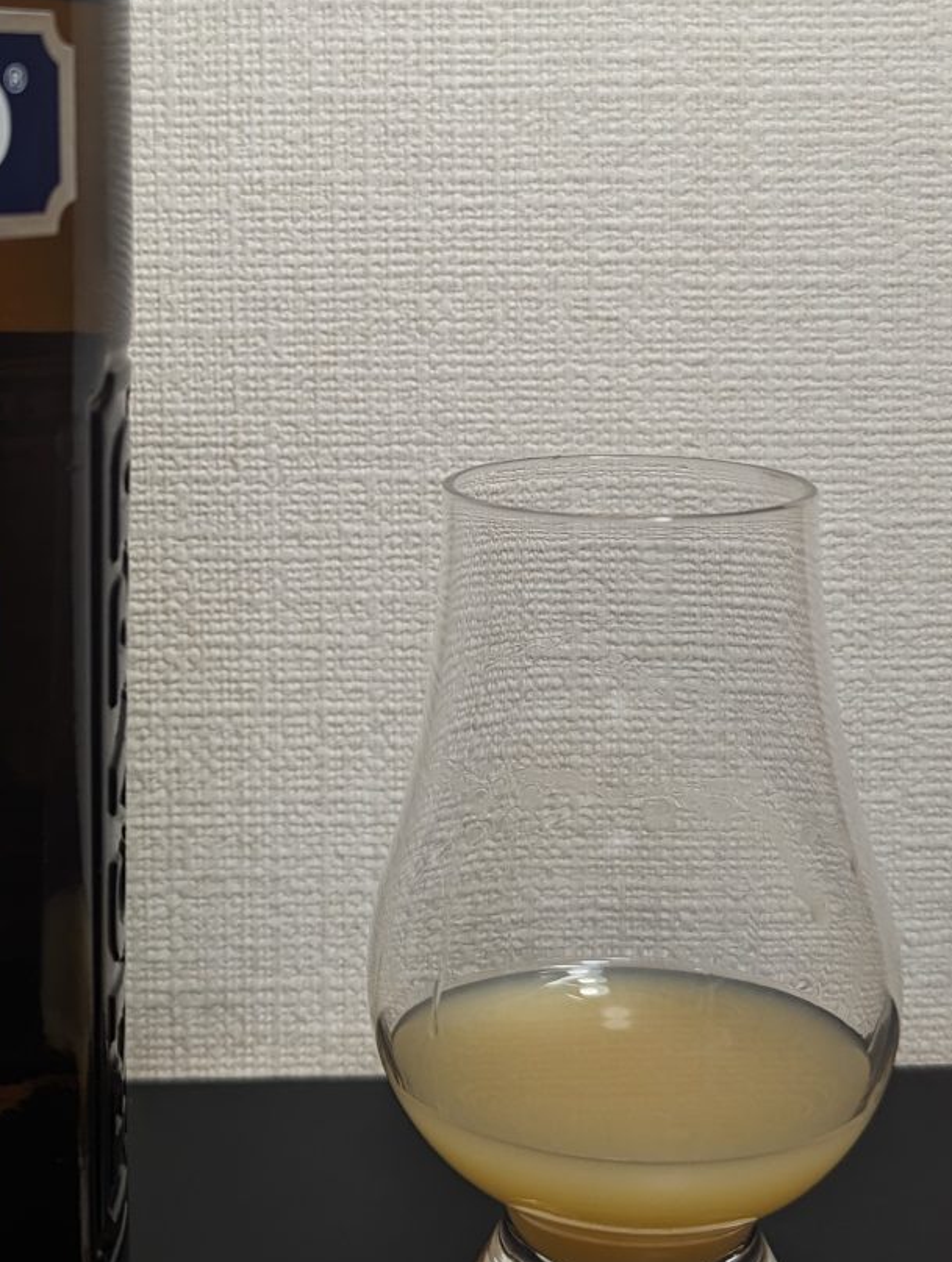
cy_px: 395
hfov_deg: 25.6
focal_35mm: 57
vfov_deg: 33.4
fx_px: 2084
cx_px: 317
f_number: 1.85
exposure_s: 1/120
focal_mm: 6.81
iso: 168
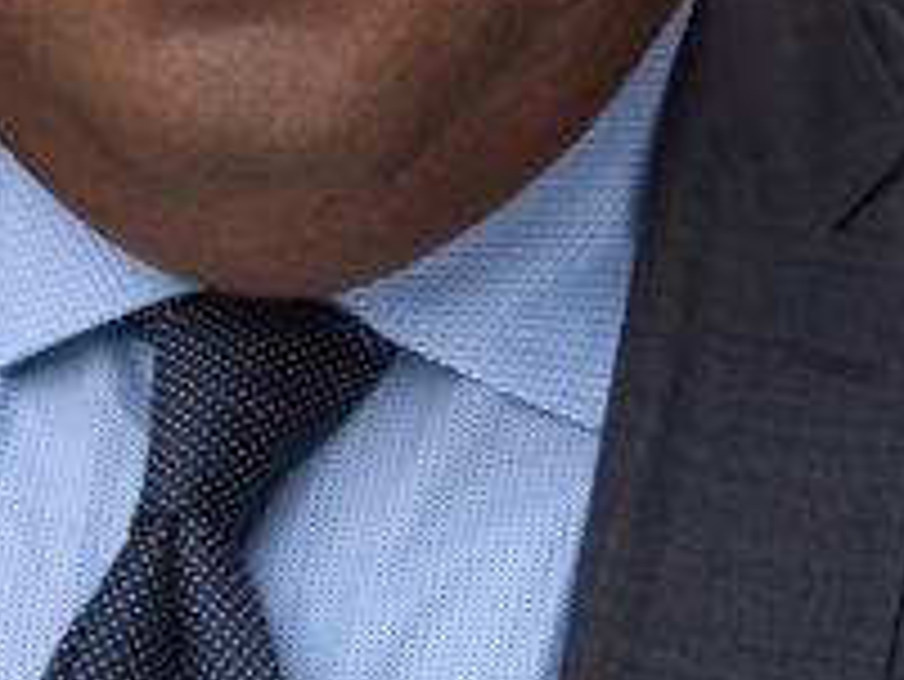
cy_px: 117
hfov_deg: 10.8
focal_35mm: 183
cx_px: 342
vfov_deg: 8.1
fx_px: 4782
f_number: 4.5
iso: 1600
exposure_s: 1/200
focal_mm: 24
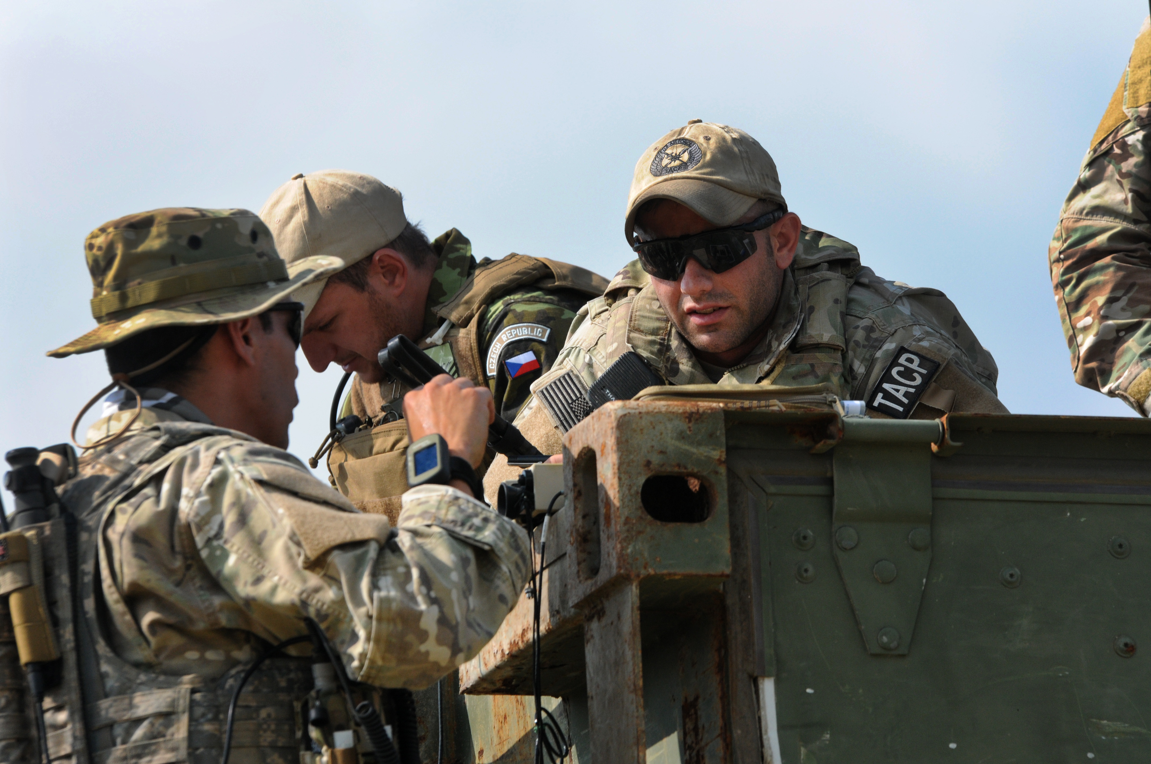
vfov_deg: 4.6
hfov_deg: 6.9
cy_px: 382
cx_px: 576
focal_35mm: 300
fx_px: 9580
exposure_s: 1/250
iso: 400
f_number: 8
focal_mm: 200
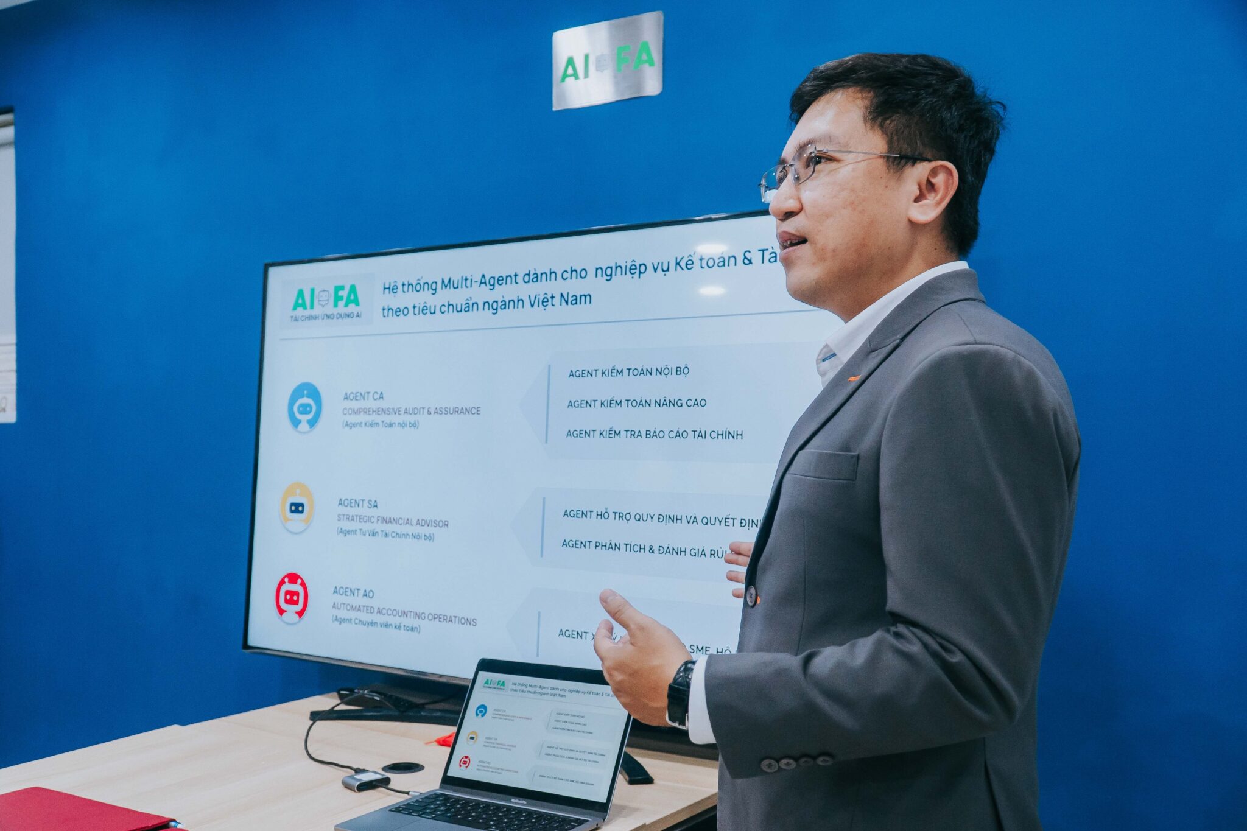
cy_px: 416
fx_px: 1178
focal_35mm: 34
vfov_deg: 38.9
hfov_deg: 55.8
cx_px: 624
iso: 1250
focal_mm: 23
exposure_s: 1/200
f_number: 4
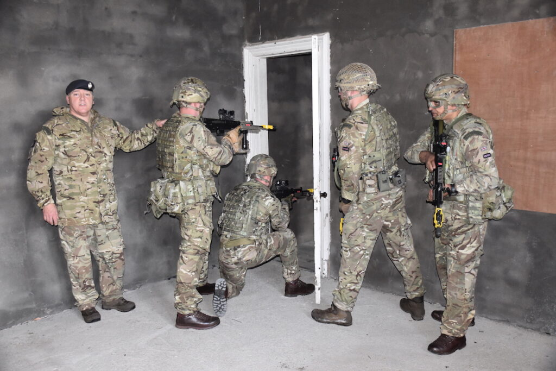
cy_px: 186
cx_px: 278
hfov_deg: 55.1
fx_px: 533
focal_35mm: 34
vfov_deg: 38.4
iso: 2000
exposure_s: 1/60
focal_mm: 23
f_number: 3.8
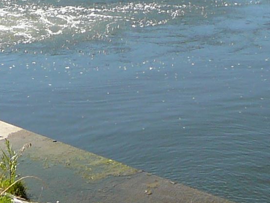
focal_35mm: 130
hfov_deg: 15.1
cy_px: -149
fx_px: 1015
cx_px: 215
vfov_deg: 10.8
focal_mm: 5.2
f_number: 2.8
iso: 80
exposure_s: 1/1000
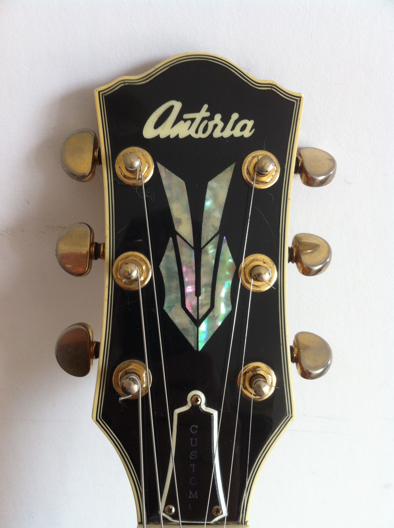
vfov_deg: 52.7
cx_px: 197
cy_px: 264
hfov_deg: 40.6
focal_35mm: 35
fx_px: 533
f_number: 2.8
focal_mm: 3.85
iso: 80
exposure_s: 1/24
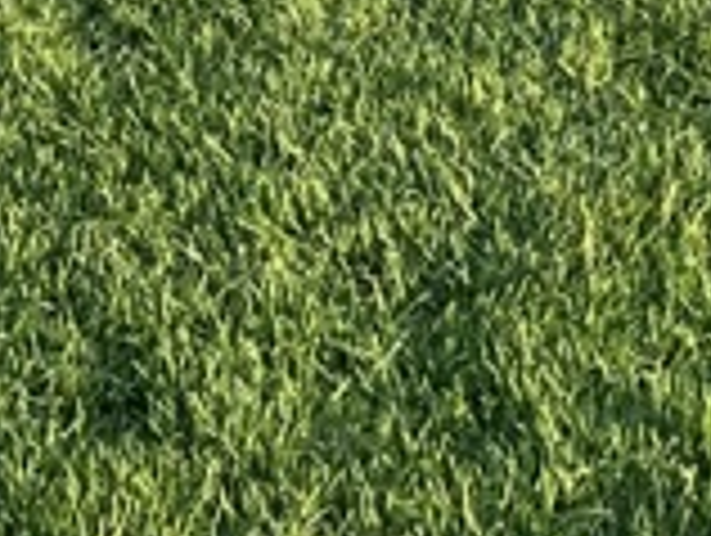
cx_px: -338
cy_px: -1622
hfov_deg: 11.3
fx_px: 3456
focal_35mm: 168
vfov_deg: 6.8
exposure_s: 1/1295
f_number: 1.5
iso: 50
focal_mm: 5.7
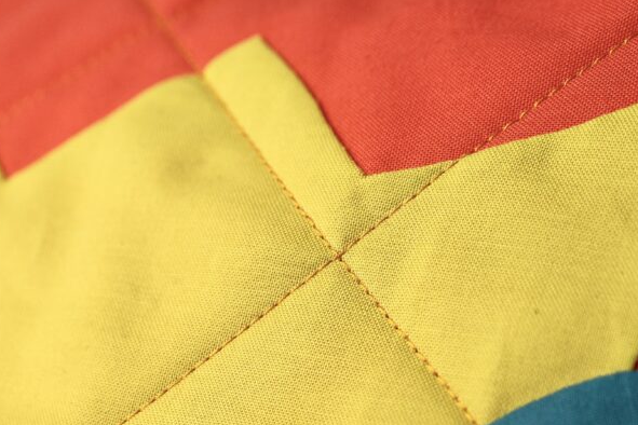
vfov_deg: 10.4
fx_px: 2304
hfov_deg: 15.7
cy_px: 444
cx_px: 157
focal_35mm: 130
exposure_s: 1/50
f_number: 4
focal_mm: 50
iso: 320
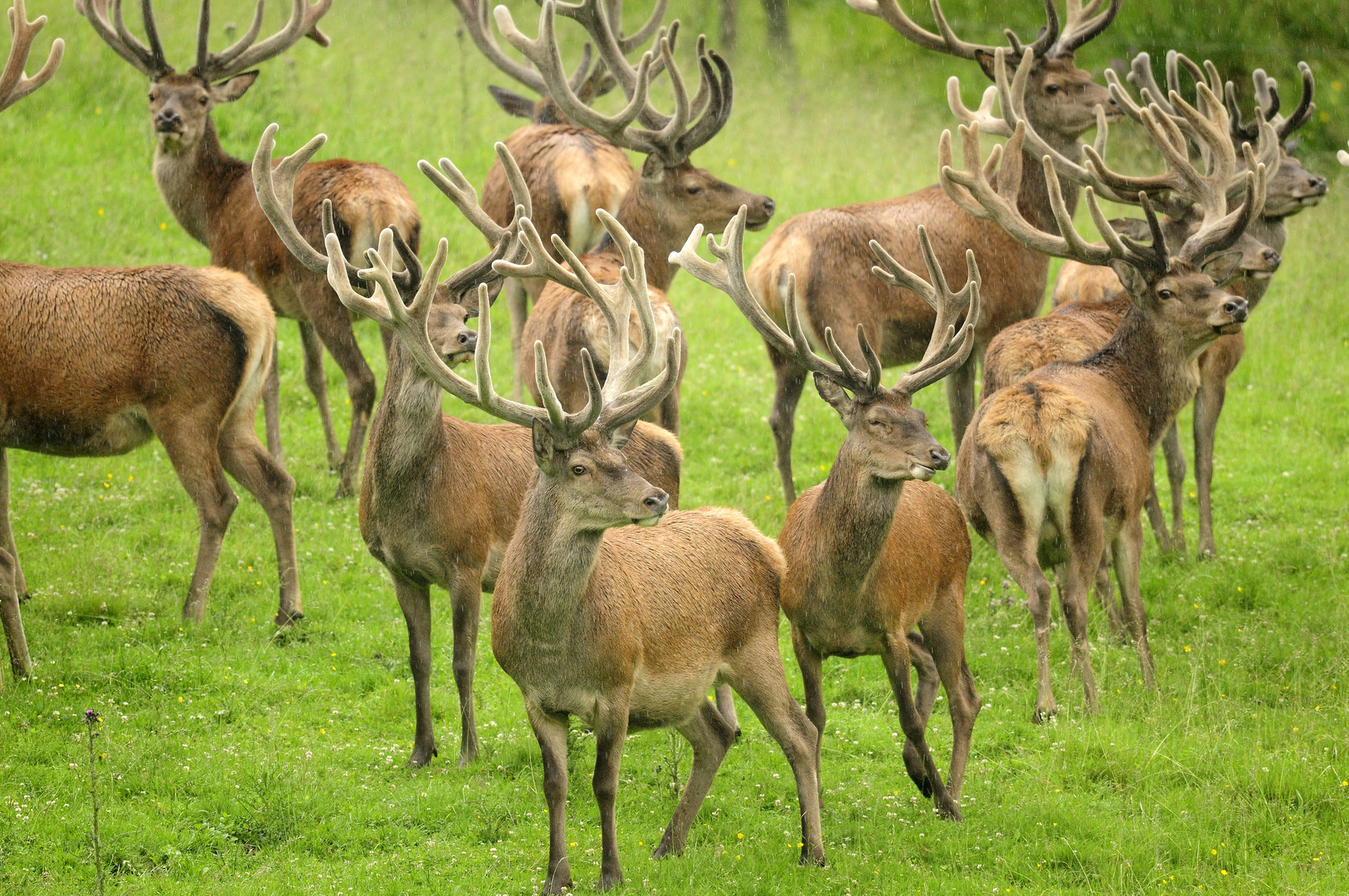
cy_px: 448
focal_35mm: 900
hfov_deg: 2.3
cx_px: 674
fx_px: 33684
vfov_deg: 1.5
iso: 640
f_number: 4
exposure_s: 1/500
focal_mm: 600
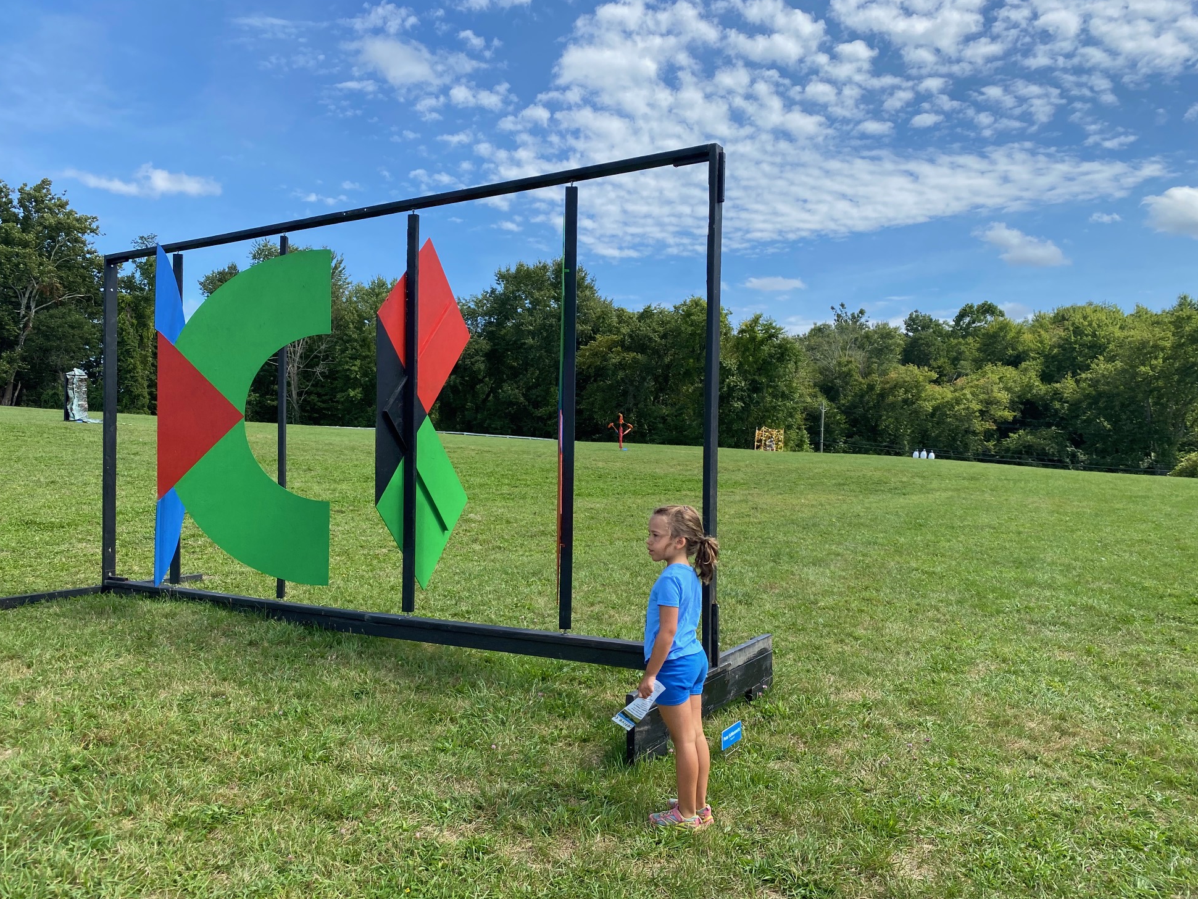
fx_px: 934
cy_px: 463
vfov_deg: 51.4
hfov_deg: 65.3
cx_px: 586
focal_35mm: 27
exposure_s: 1/2183
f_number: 1.8
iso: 32
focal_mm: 4.25
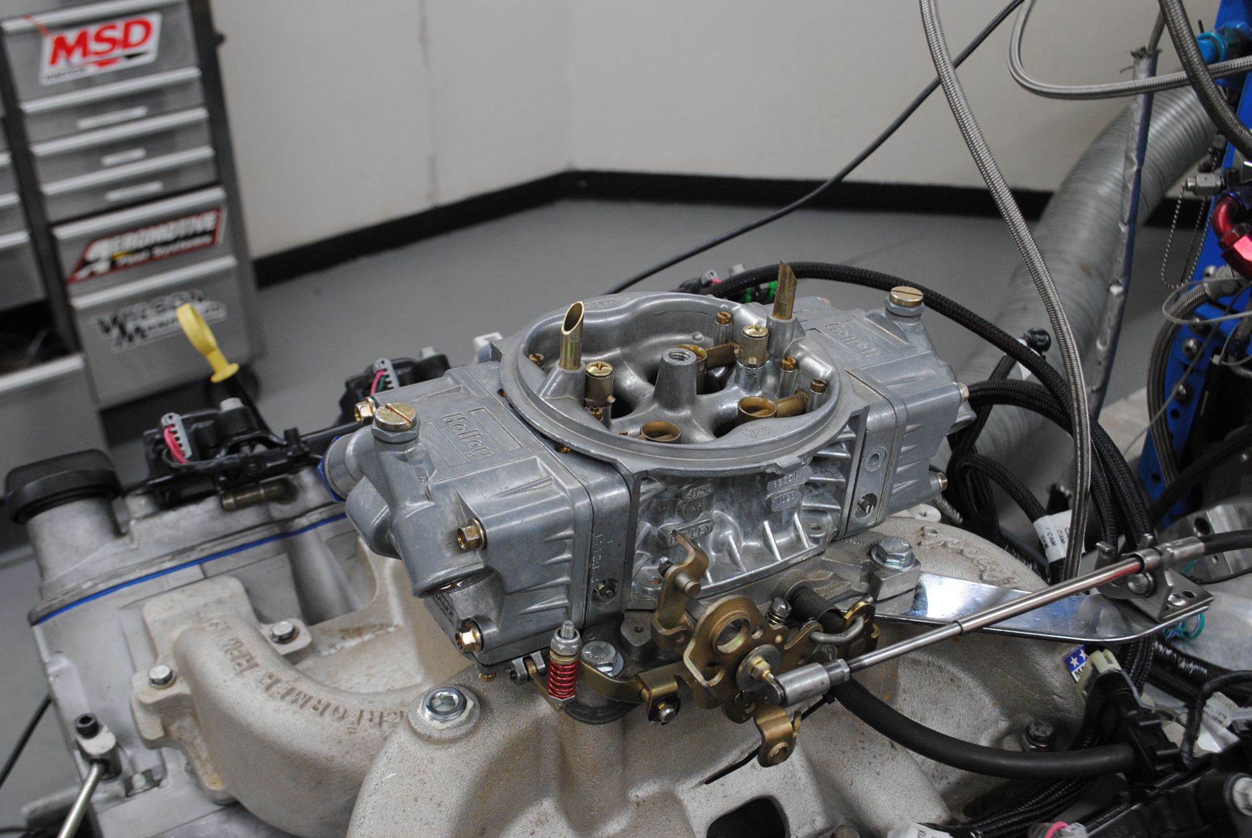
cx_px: 626
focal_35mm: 36
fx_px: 1253
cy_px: 419
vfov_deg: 37.0
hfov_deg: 53.1
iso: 400
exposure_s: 1/13
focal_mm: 24
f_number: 6.3
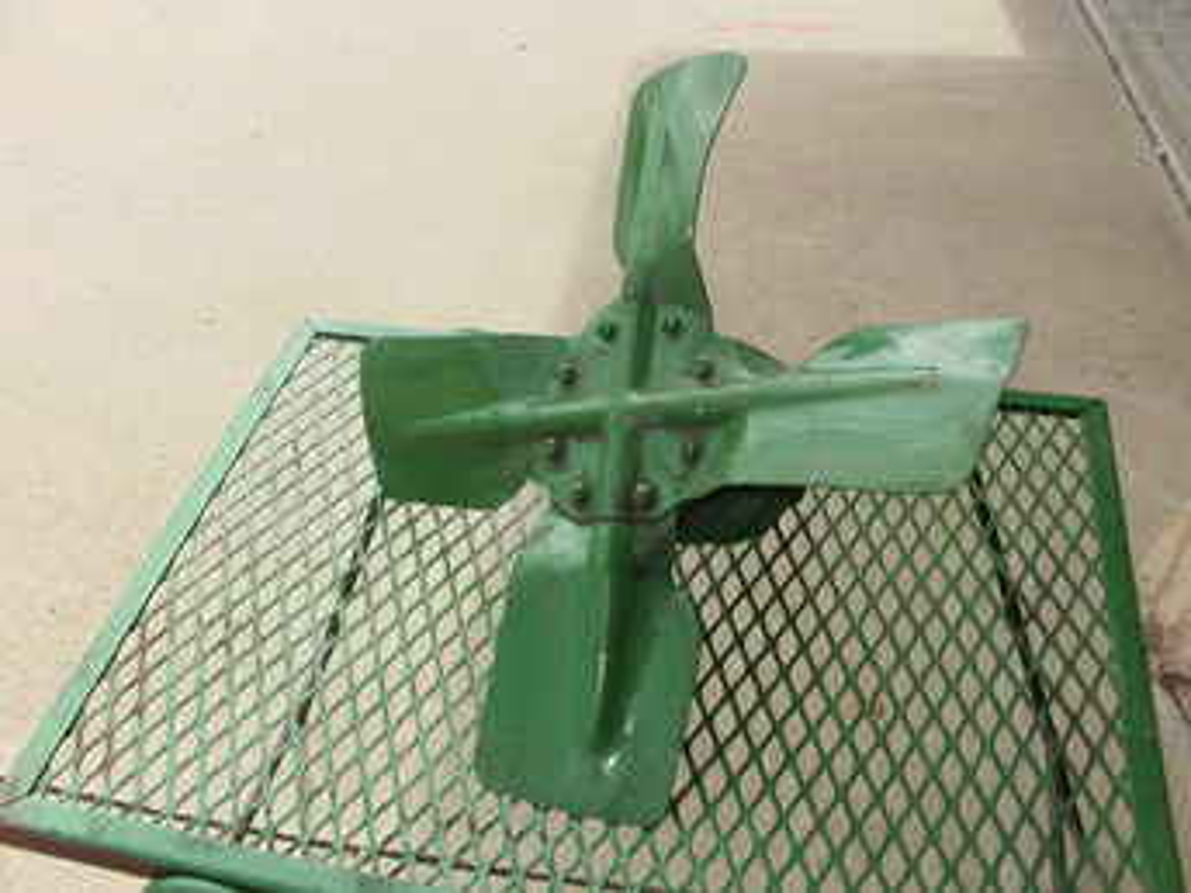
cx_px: 596
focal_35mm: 36
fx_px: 1239
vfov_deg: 39.7
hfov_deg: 51.4
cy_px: 446
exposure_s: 1/250
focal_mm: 6.3
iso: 100
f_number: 5.6
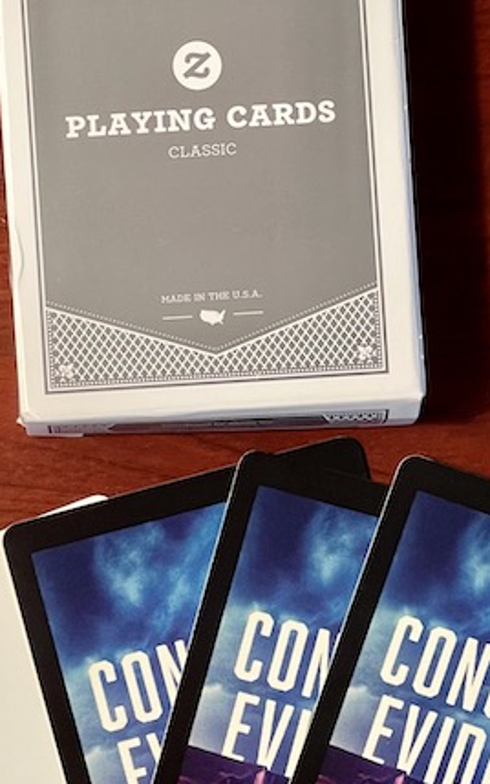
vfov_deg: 15.5
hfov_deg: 9.7
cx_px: 177
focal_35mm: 135
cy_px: 502
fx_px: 2885
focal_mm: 7.5
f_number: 2.2
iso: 250
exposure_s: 1/60
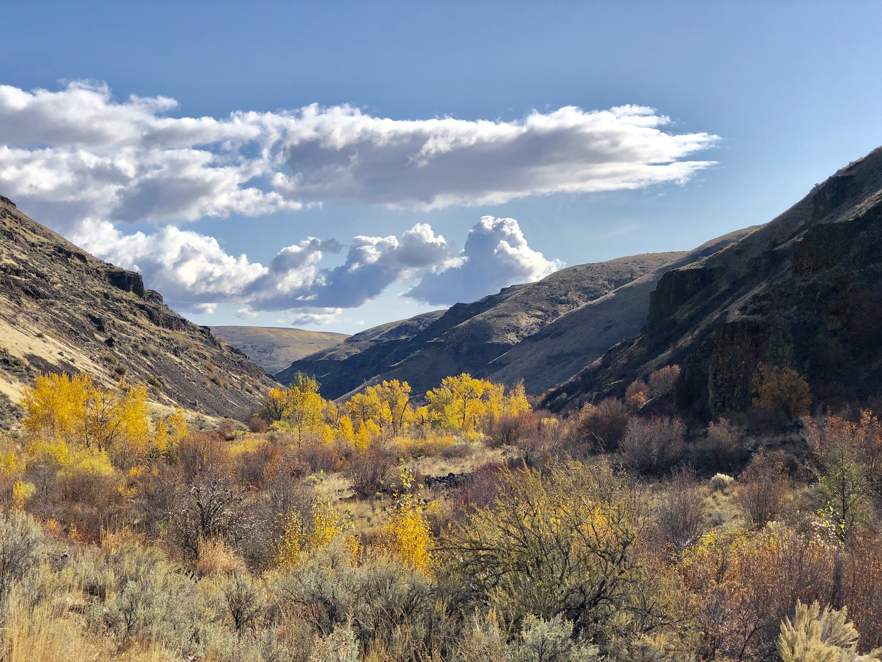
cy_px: 331
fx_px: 1452
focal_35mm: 57
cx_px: 441
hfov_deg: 33.8
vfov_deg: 25.7
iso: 20
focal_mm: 6.6
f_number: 2.8
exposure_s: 1/1429
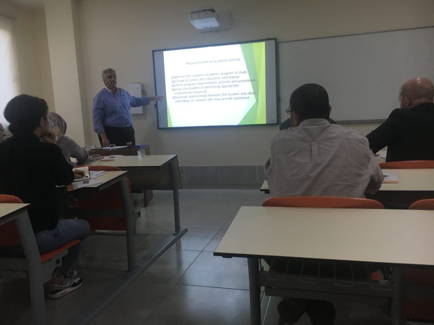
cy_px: 162
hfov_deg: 61.7
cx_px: 217
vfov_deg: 48.2
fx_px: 364
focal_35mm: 29
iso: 64
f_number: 2.2
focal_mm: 4.15
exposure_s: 1/33
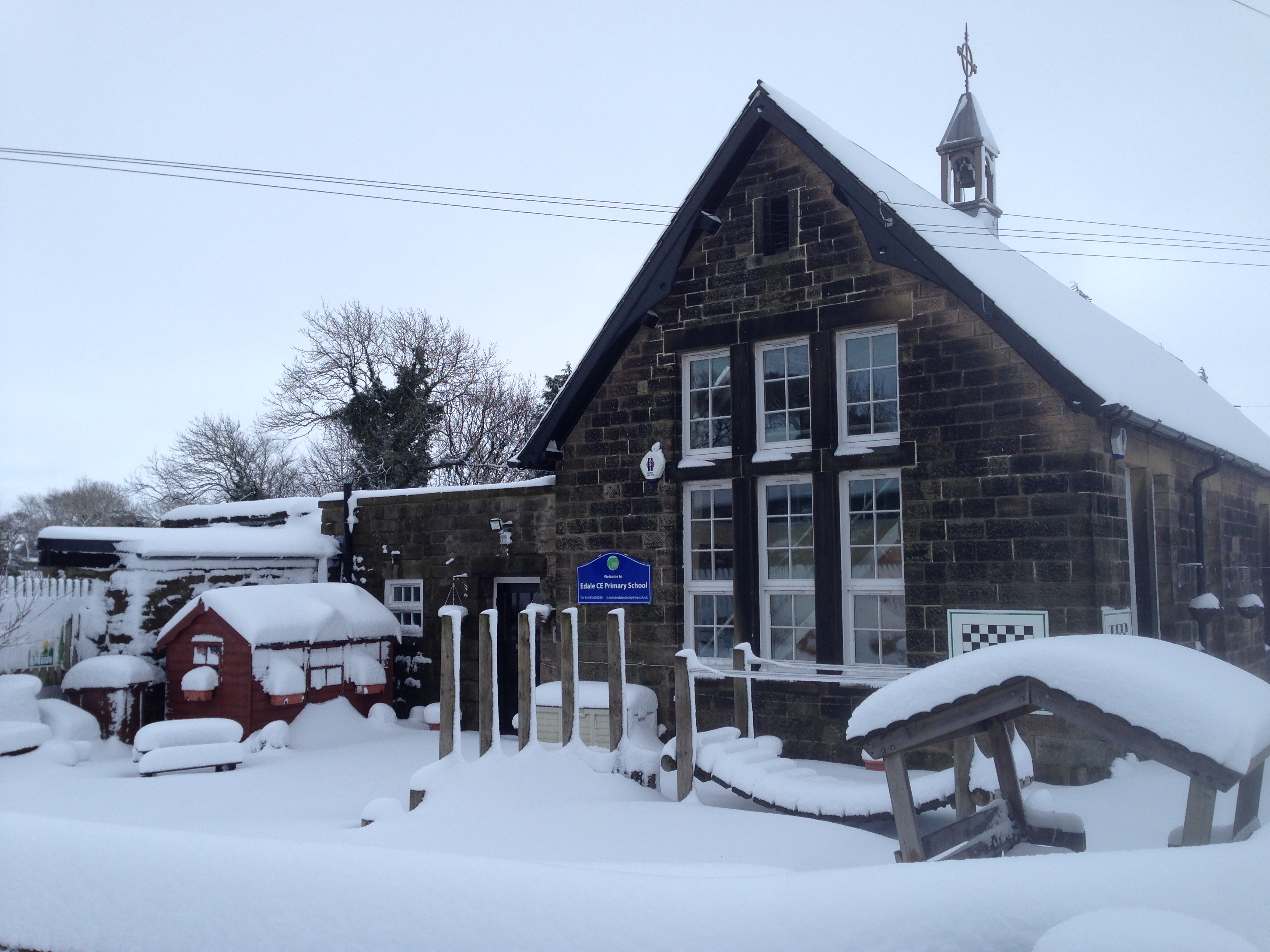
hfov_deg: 55.4
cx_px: 635
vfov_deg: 42.9
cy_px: 476
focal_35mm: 33
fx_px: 1211
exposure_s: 1/695
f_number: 2.4
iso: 50
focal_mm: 4.12
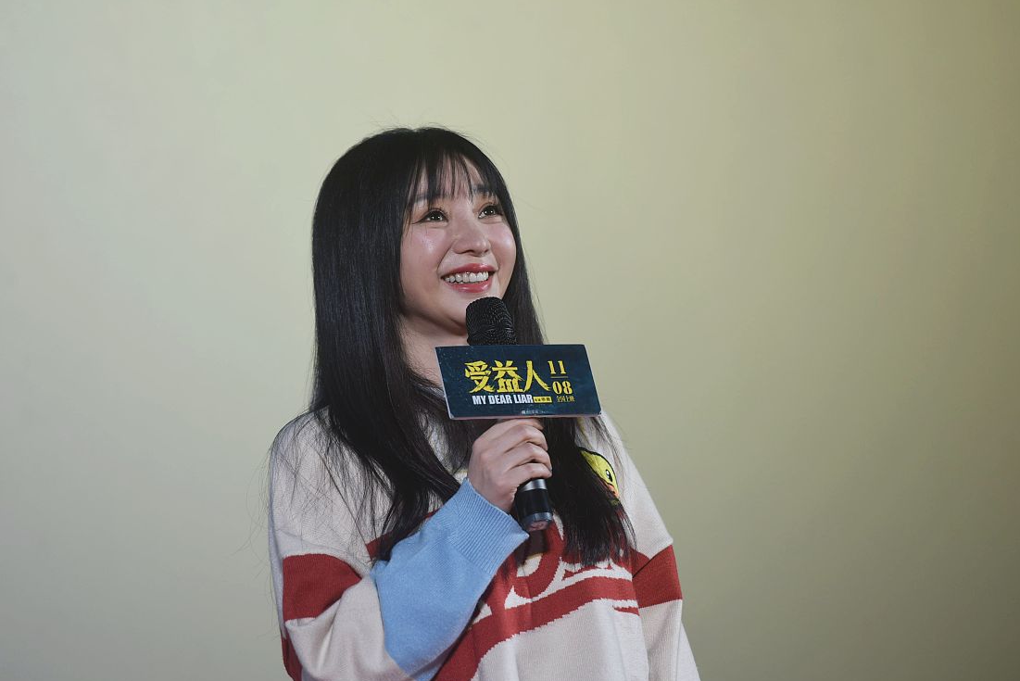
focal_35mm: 218
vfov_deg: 6.3
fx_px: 6179
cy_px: 367
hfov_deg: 9.4
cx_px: 510
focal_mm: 200
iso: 500
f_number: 3.5
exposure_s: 1/200
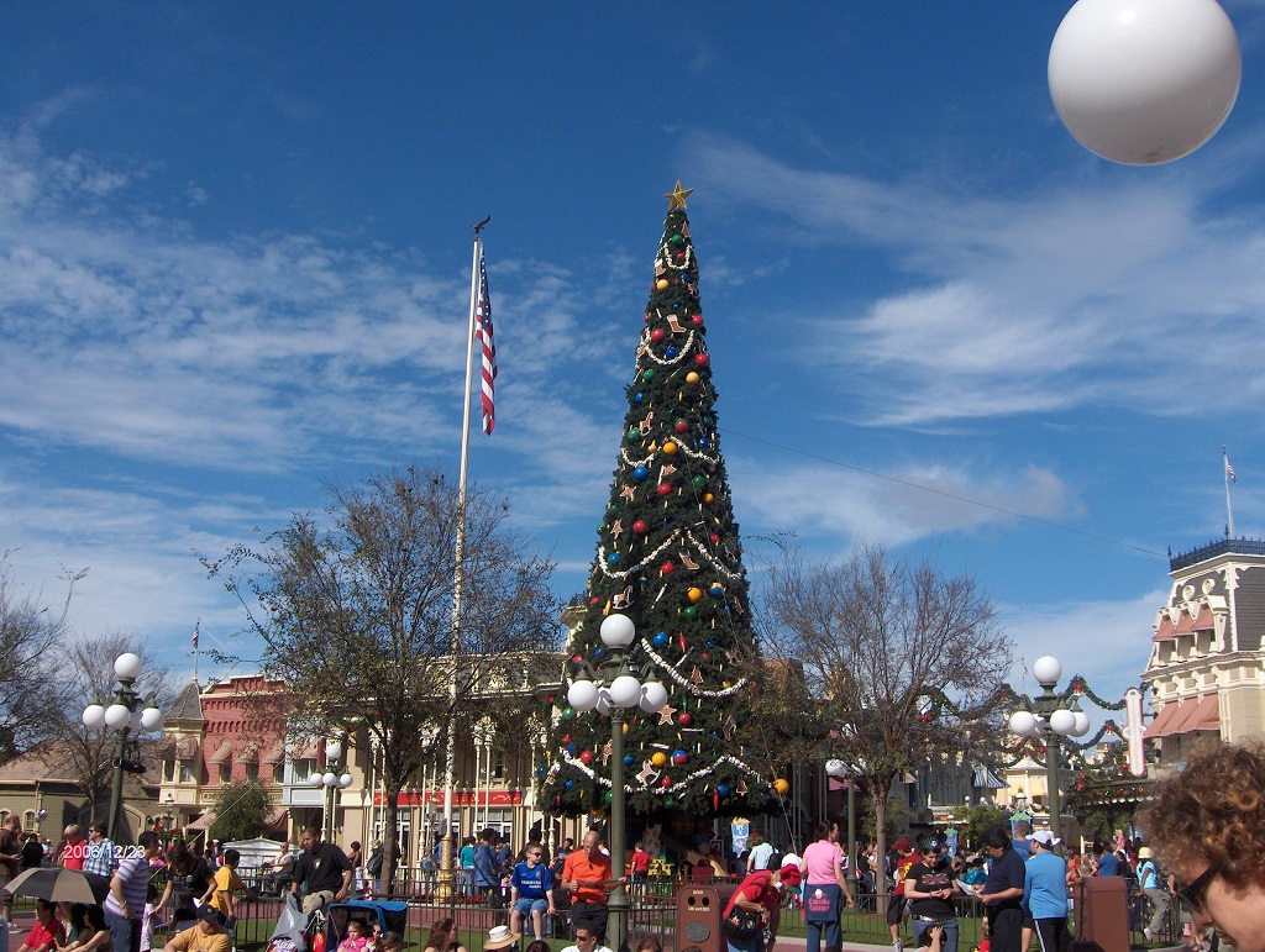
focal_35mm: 39
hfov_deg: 47.8
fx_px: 1427
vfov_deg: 36.9
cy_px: 476
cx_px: 632
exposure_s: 1/1235
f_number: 4.8
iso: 100
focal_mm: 8
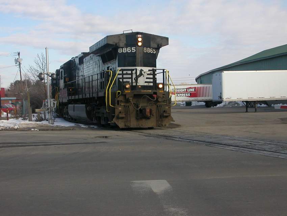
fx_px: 481
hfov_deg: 33.2
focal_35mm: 58
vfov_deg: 25.2
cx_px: 144
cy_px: 108
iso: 100
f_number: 3.4
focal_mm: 8.9
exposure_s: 1/770
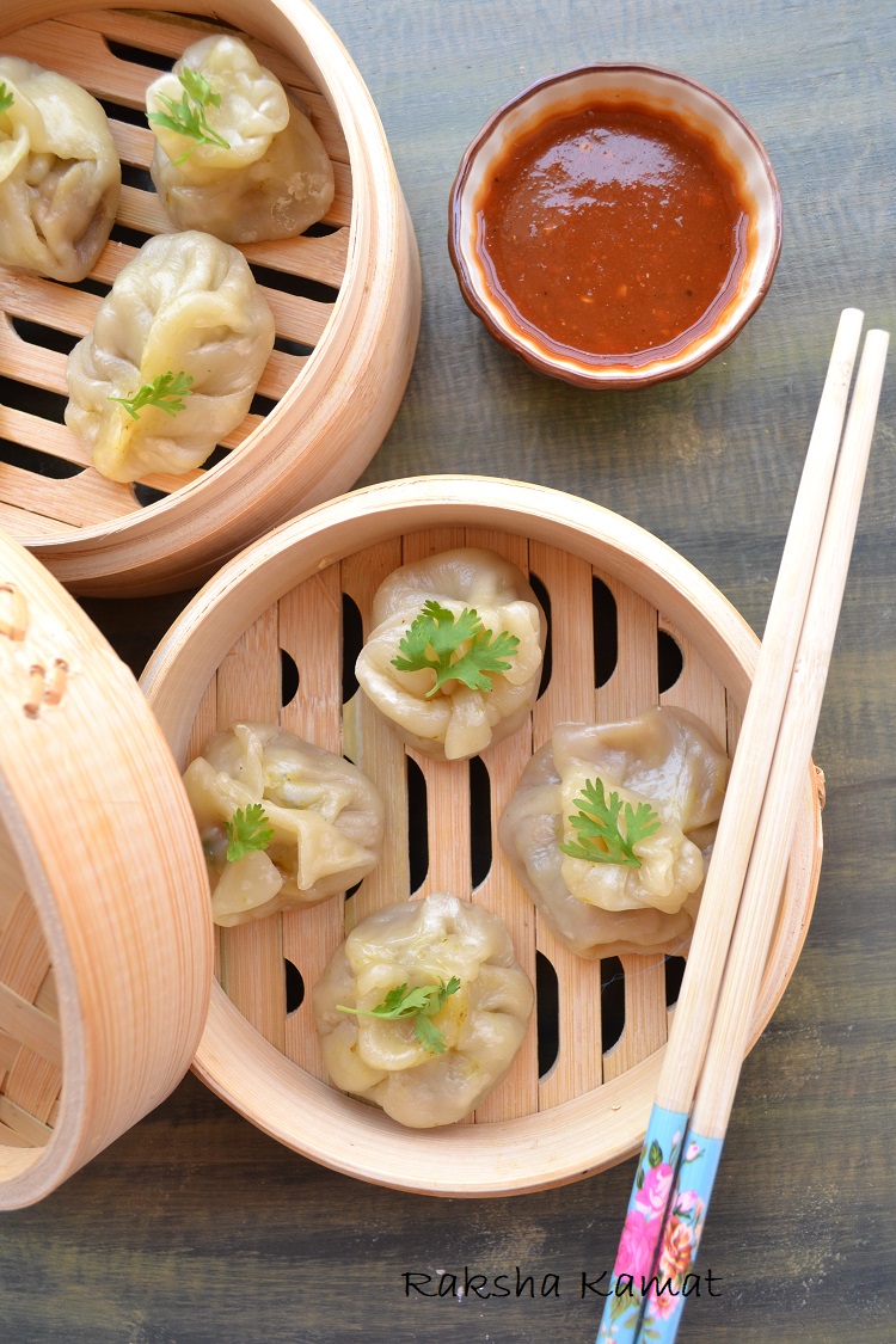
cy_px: 672
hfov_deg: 40.0
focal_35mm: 33
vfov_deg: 57.2
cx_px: 448
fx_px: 1232
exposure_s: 1/60
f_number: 5.6
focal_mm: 22
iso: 400
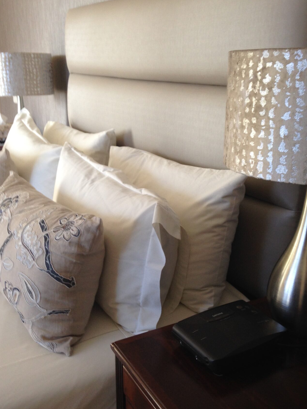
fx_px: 485
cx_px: 143
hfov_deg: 35.1
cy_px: 209
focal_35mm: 41
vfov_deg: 45.8
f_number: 2.4
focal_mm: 4.12
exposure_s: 1/20
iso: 80
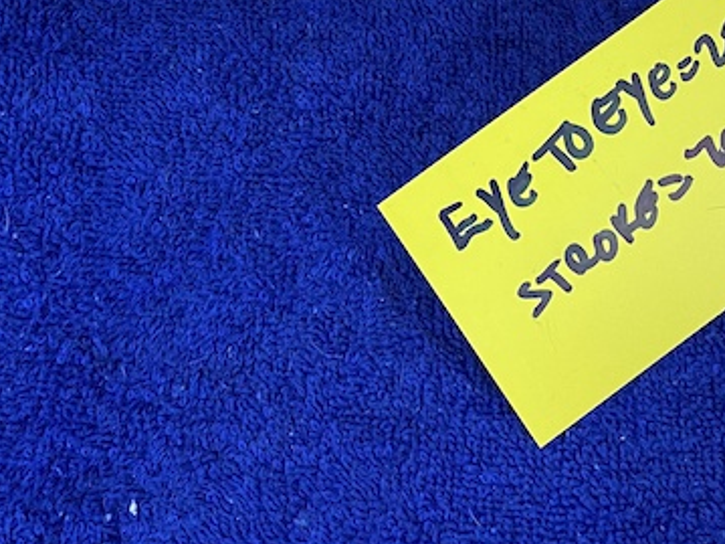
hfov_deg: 33.2
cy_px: 8
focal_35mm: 58
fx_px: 1214
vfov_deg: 24.2
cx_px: 384
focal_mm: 4.25
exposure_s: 1/60
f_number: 1.8
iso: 500
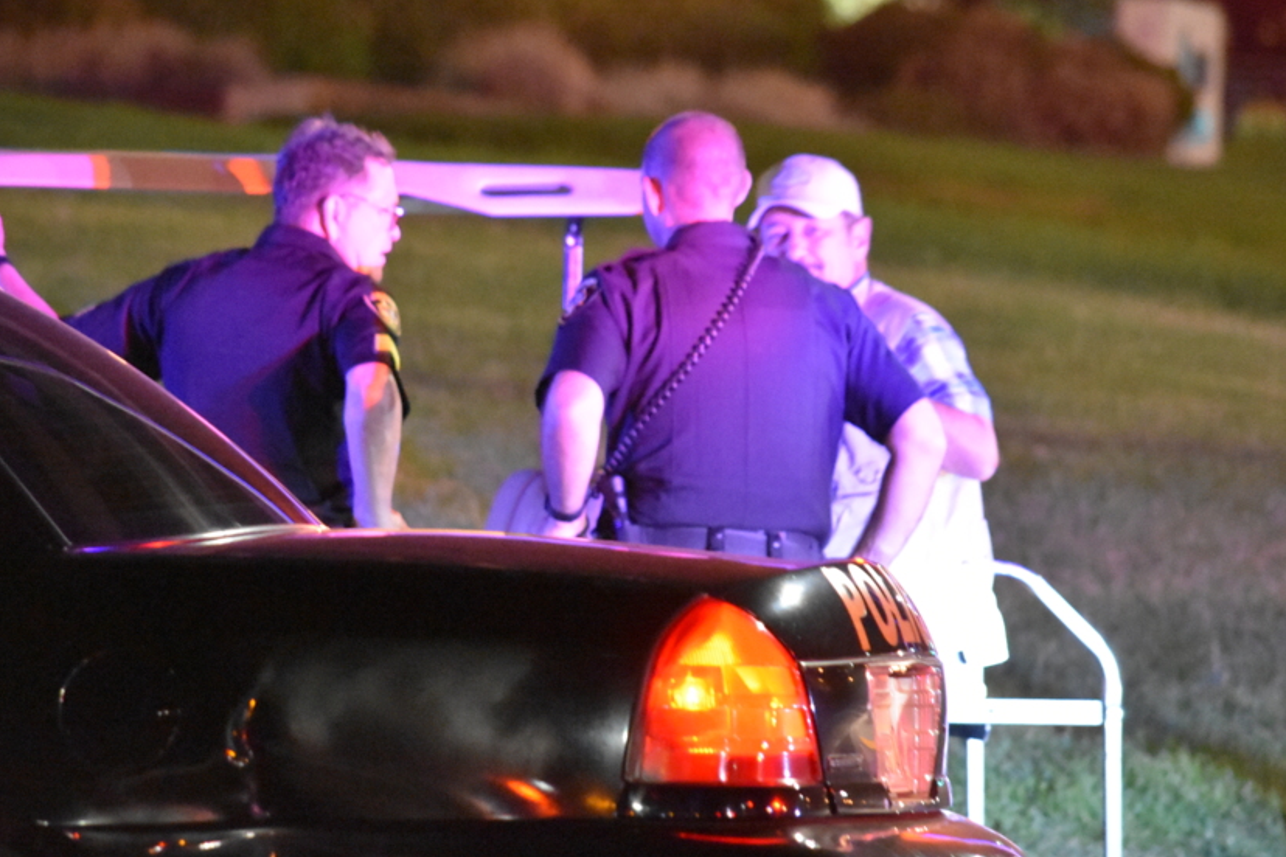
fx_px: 14681
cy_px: 460
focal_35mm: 411
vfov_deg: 3.3
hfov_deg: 5.0
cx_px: 506
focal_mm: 210
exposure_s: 1/15
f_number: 5.3
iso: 12800
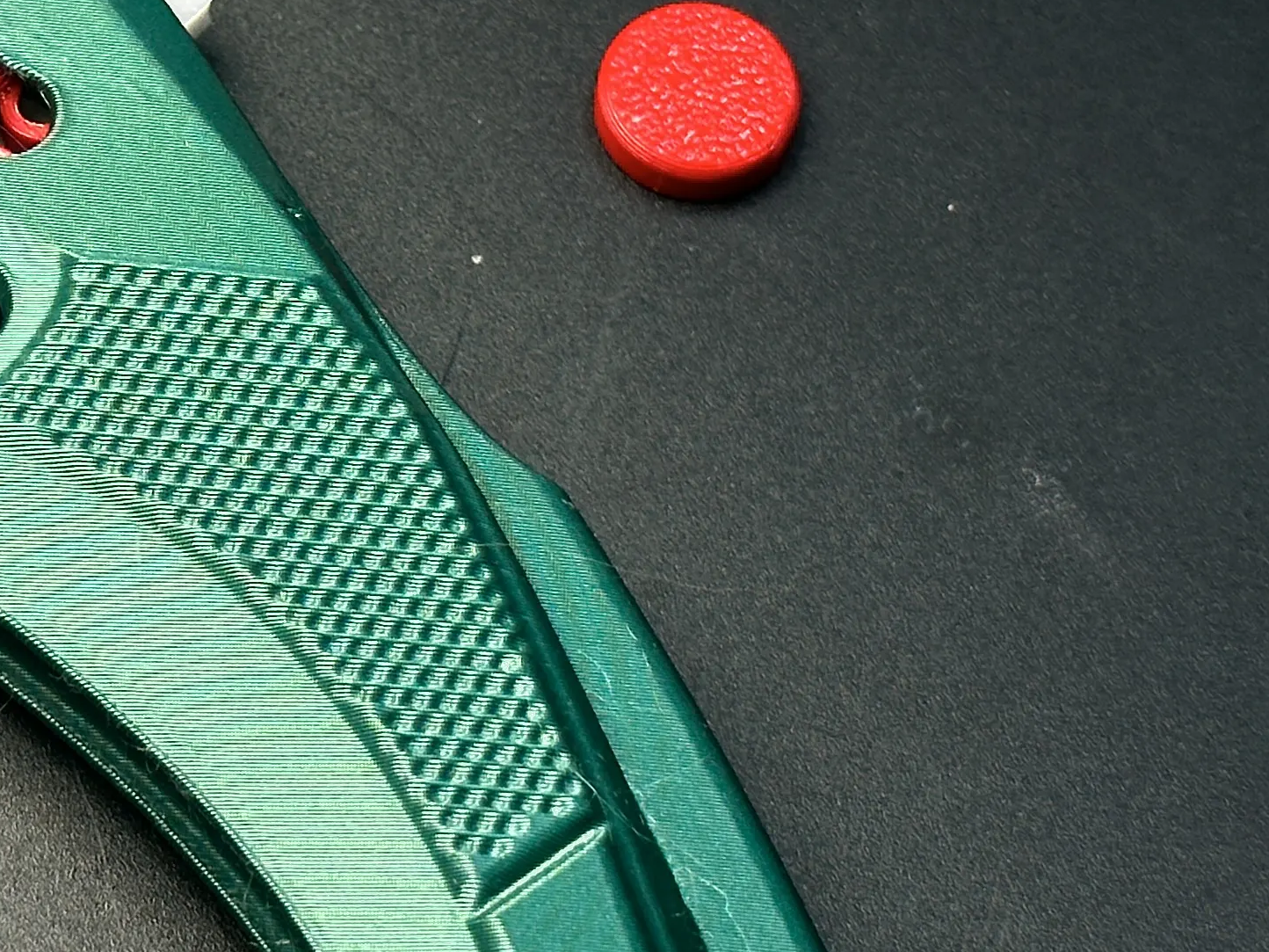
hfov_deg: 14.6
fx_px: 4912
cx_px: 115
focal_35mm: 134
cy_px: 214
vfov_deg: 11.0
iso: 64
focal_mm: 6.86
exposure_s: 1/426
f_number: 1.78
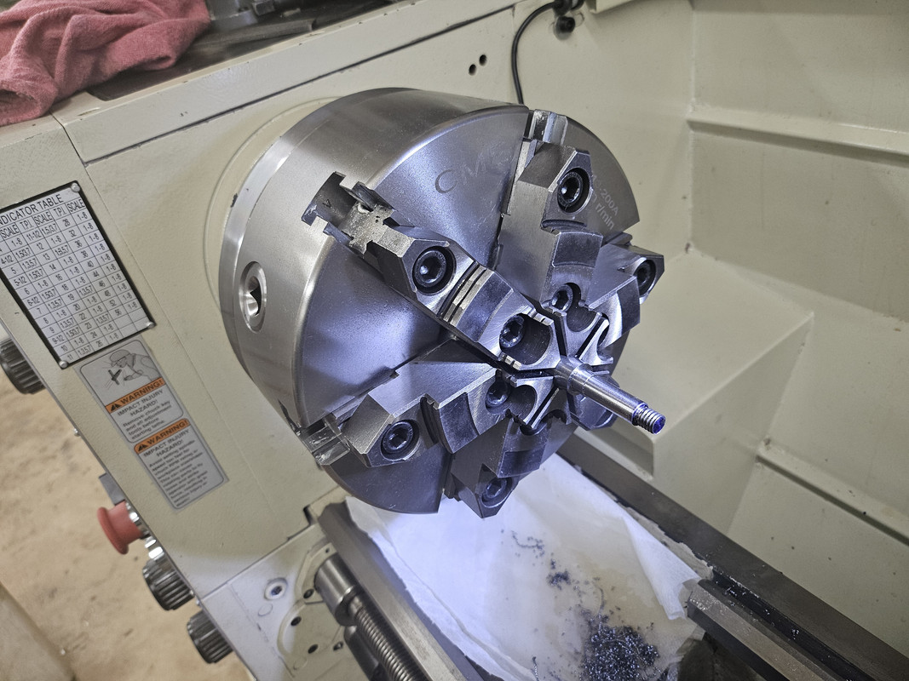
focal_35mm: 24
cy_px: 340
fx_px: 630
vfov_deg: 56.8
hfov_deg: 71.6
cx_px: 454
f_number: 1.8
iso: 160
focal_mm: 5
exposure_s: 1/120
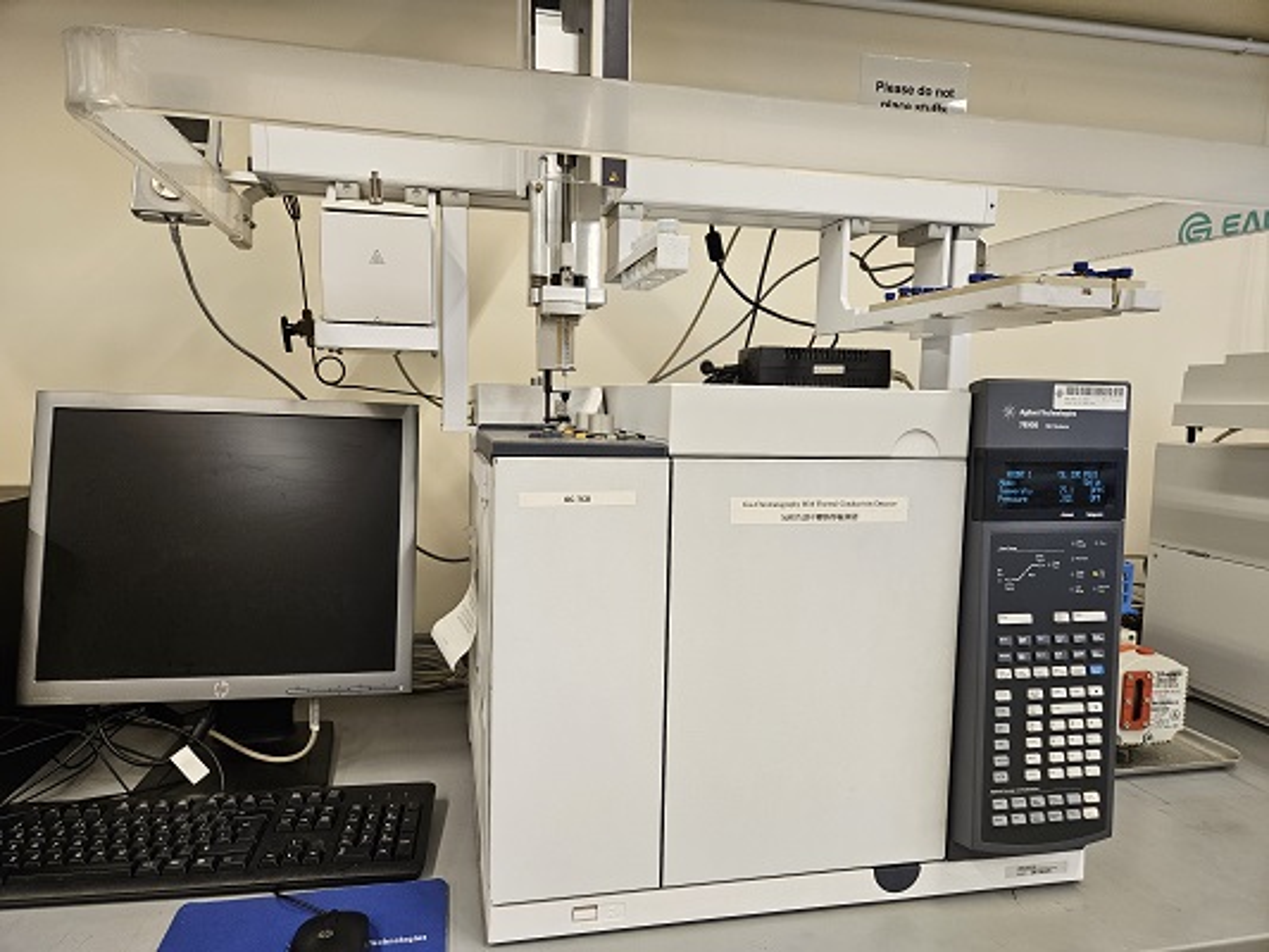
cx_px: 634
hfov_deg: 73.9
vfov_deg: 58.9
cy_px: 476
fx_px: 843
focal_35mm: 23
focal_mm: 5.4
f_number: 1.8
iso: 160
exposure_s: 1/100
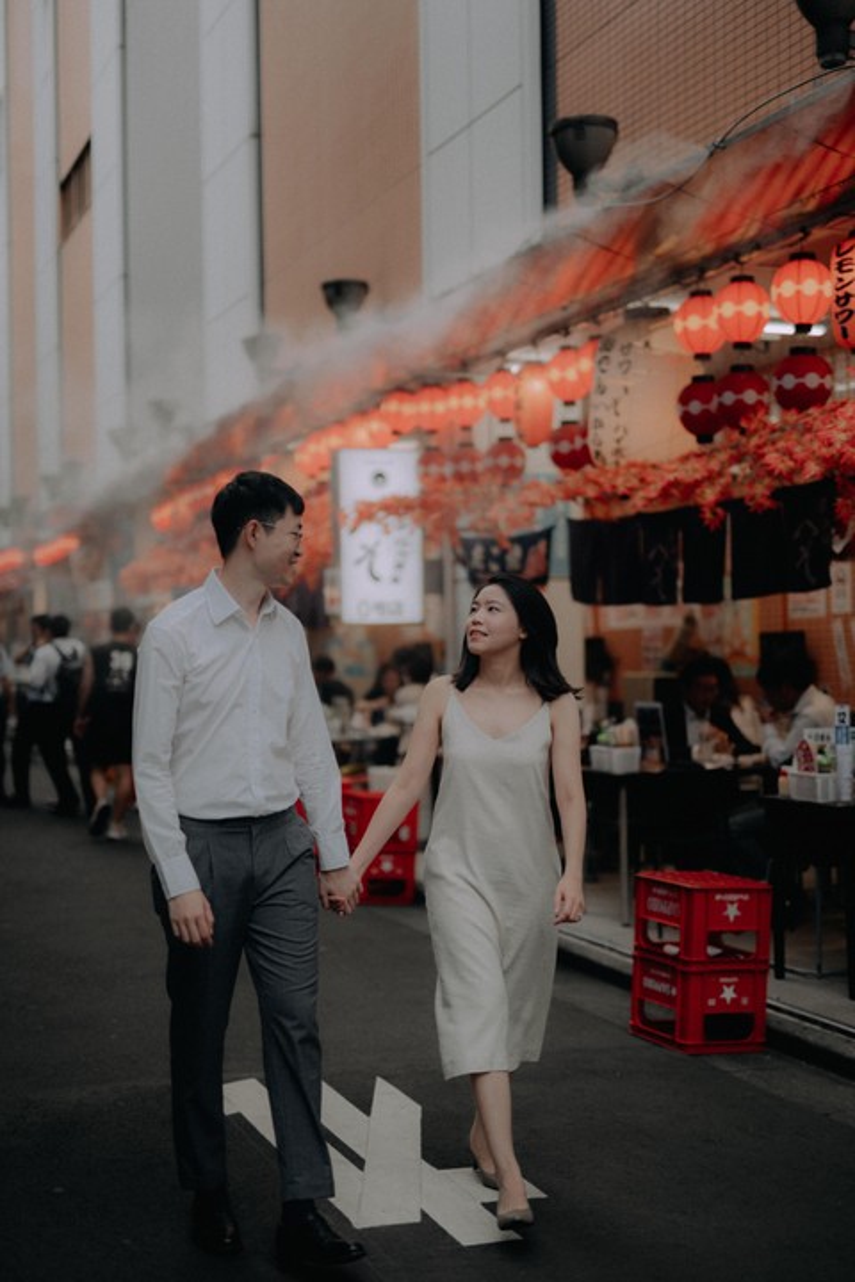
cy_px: 641
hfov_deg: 27.0
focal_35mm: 50
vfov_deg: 39.6
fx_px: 1781
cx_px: 428
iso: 100
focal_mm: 50
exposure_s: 1/640
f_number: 1.4
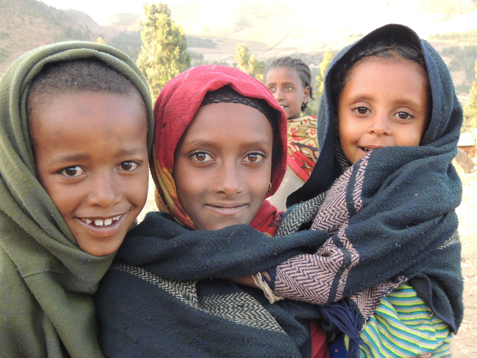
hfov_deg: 42.1
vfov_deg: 32.2
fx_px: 620
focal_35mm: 45
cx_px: 238
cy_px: 179
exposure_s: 1/50
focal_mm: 8.1
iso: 220
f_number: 3.5
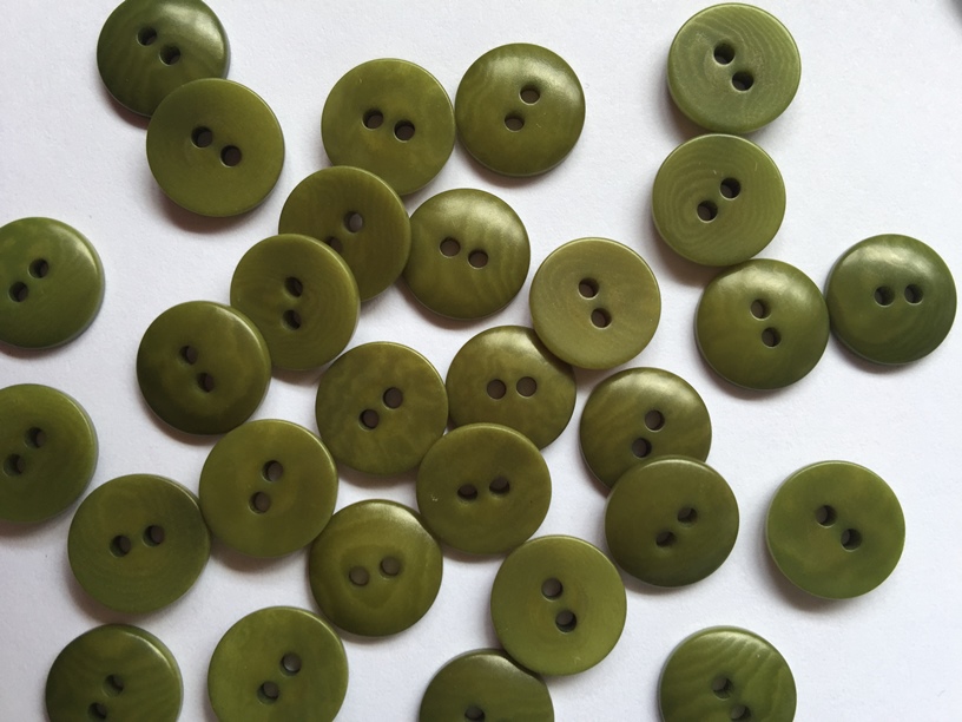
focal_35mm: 29
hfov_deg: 61.7
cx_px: 481
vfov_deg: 48.2
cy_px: 361
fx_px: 806
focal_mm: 4.15
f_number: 2.2
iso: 40
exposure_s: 1/100
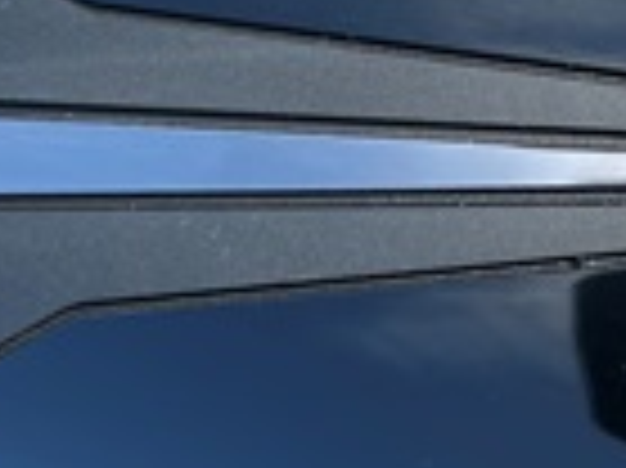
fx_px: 2132
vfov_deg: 12.5
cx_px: 410
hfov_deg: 16.7
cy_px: 205
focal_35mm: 118
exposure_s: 1/1092
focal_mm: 4.2
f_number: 1.6
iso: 32
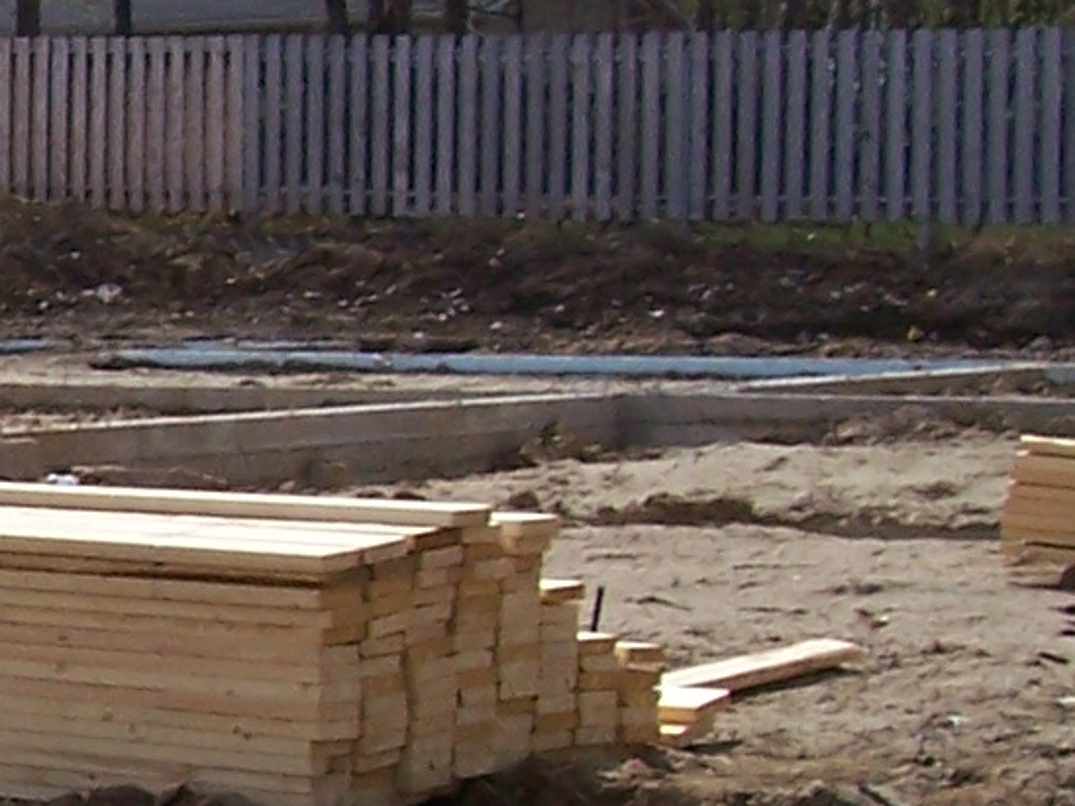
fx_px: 4441
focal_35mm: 143
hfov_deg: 12.5
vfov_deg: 10.3
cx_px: -902
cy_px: 635
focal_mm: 5.6
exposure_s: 1/750
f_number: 5.6
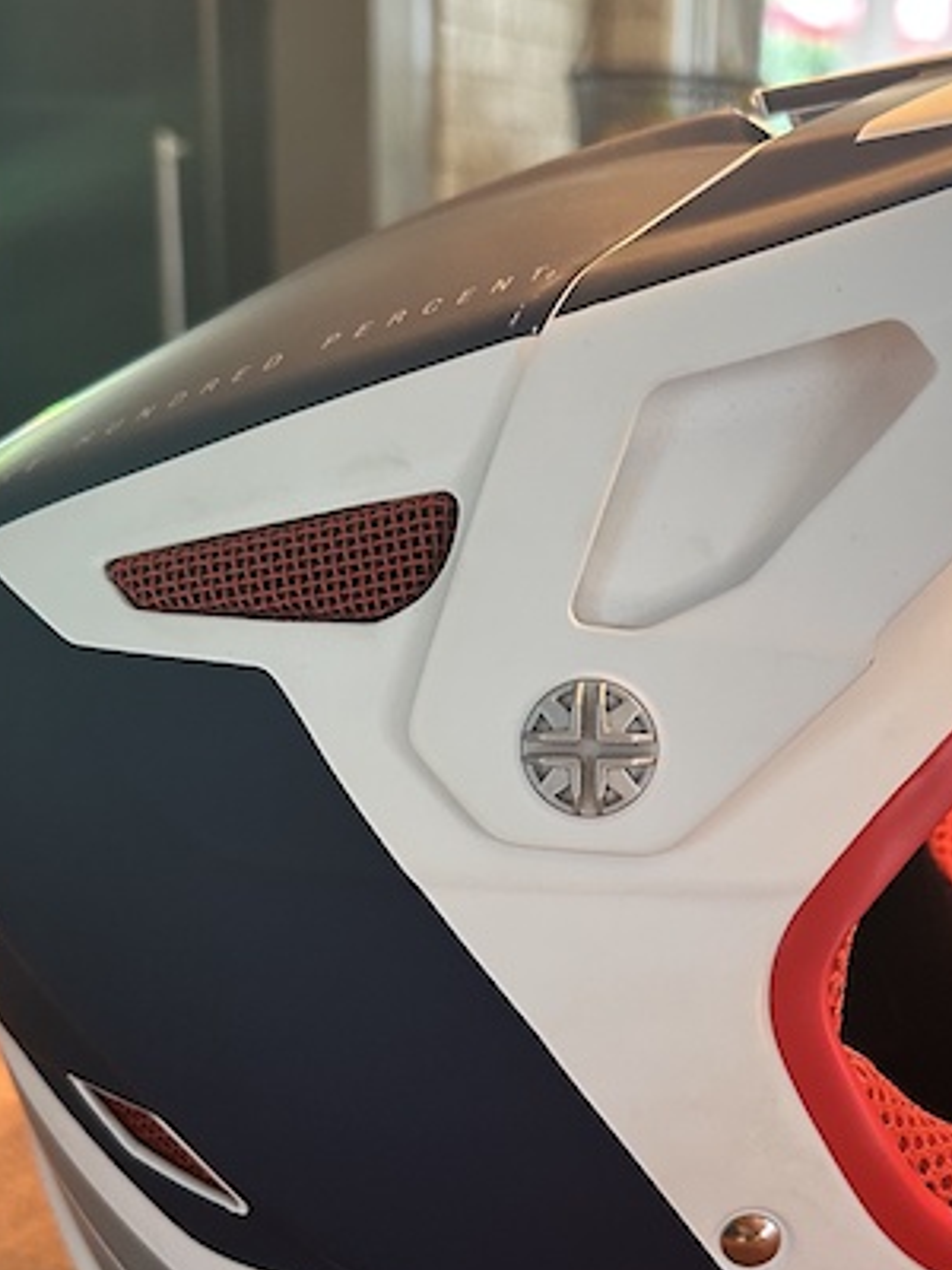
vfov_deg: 38.9
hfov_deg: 29.8
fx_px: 1760
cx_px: 708
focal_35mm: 48
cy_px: 902
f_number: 1.78
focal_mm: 6.86
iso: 320
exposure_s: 1/60
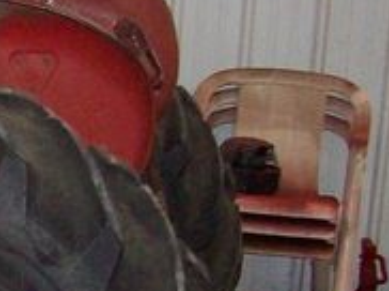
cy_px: 313
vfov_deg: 9.3
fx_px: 1773
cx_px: -453
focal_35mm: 158
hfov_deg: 11.1
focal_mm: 6
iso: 140
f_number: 2.7
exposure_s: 1/64
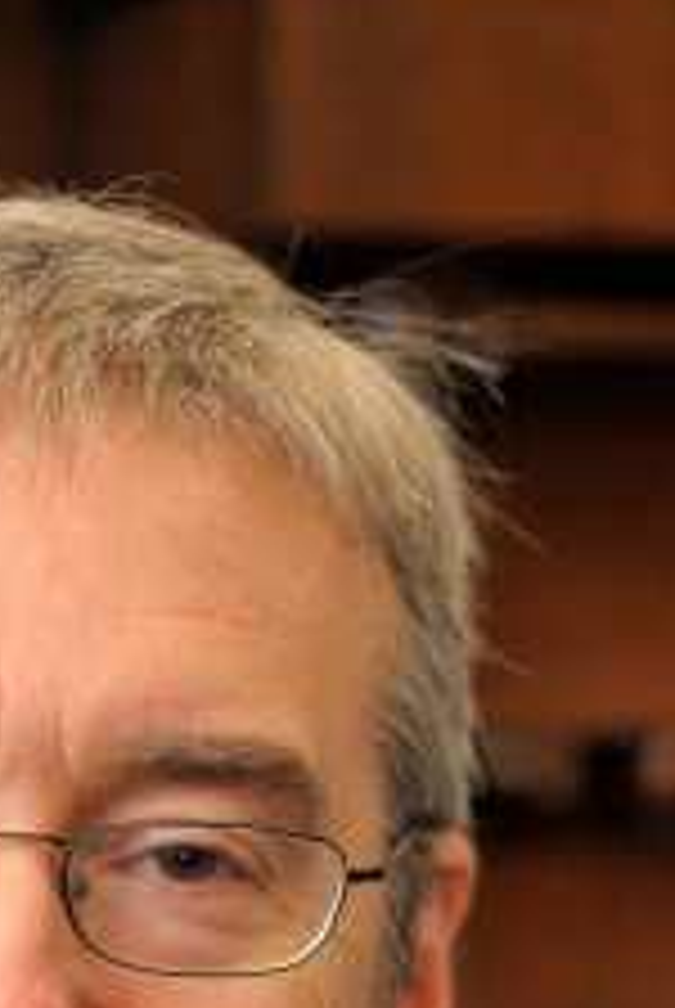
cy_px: 1179
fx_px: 6897
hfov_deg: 5.6
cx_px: -9
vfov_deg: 8.3
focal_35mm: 246
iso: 100
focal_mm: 32
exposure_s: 1/200
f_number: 1.2
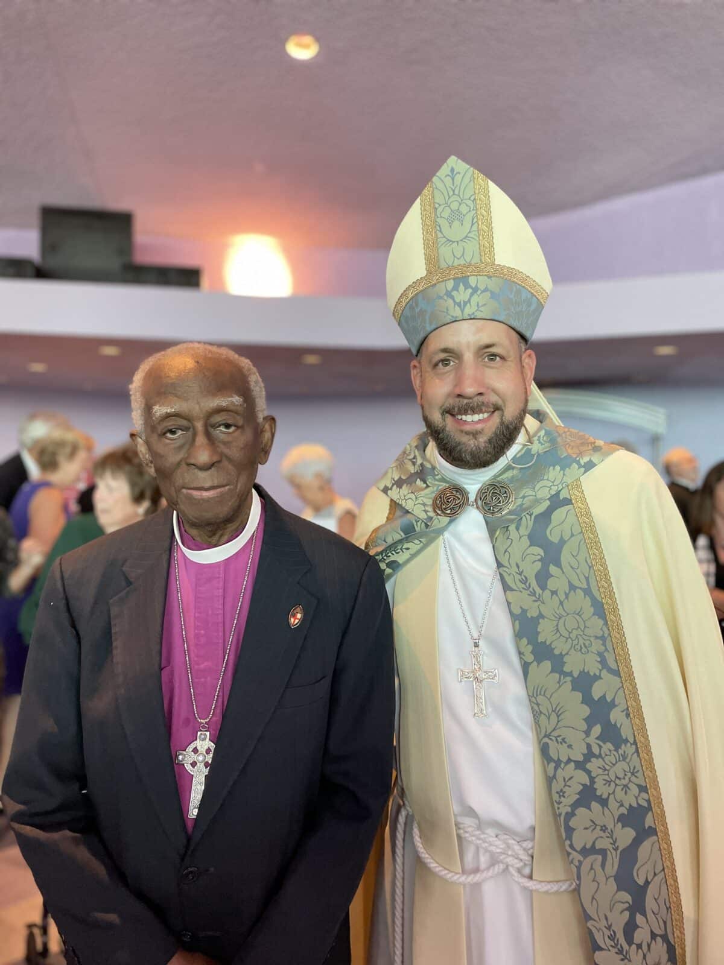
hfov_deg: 53.1
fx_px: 725
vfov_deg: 67.3
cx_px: 362
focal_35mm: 26
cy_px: 482
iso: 250
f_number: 1.6
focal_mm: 4.2
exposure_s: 1/60
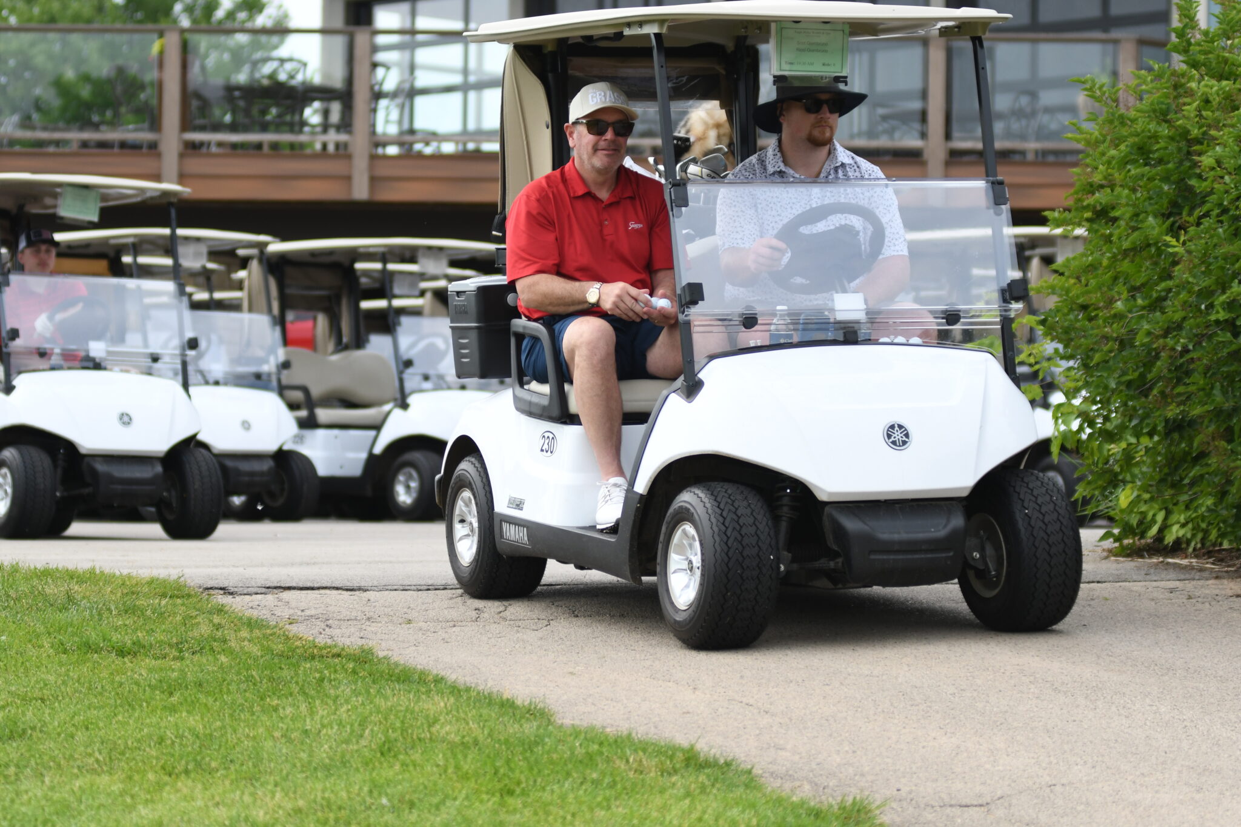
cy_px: 414
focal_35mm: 120
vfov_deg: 11.4
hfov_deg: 17.1
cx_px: 620
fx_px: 4136
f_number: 2.8
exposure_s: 1/4000
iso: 400
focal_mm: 80
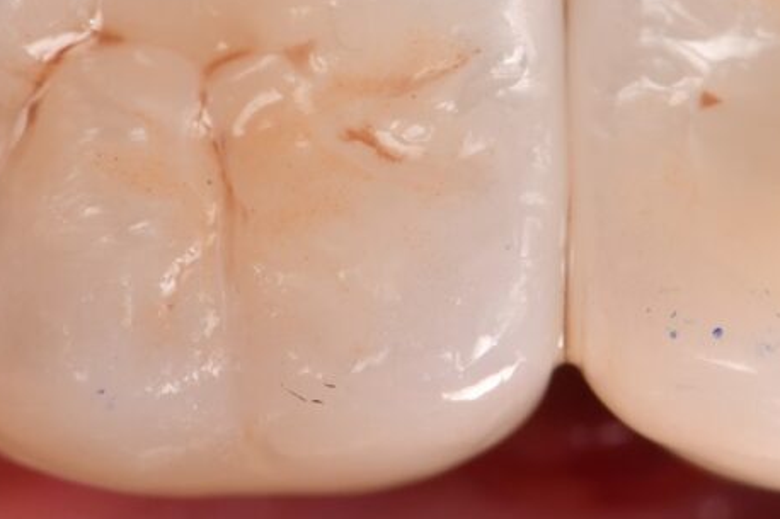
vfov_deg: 3.9
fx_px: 7602
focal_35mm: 351
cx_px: 553
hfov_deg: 5.9
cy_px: 82
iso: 200
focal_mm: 105
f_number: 32
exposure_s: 1/160
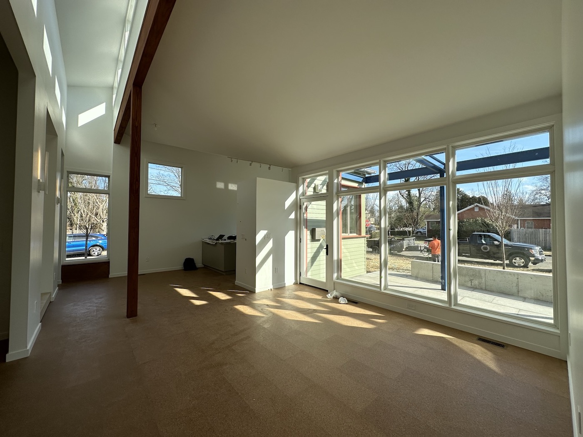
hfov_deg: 102.1
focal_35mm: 14
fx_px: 236
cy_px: 218
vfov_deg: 85.7
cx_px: 292
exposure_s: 1/807
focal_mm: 2.22
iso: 40
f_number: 2.2
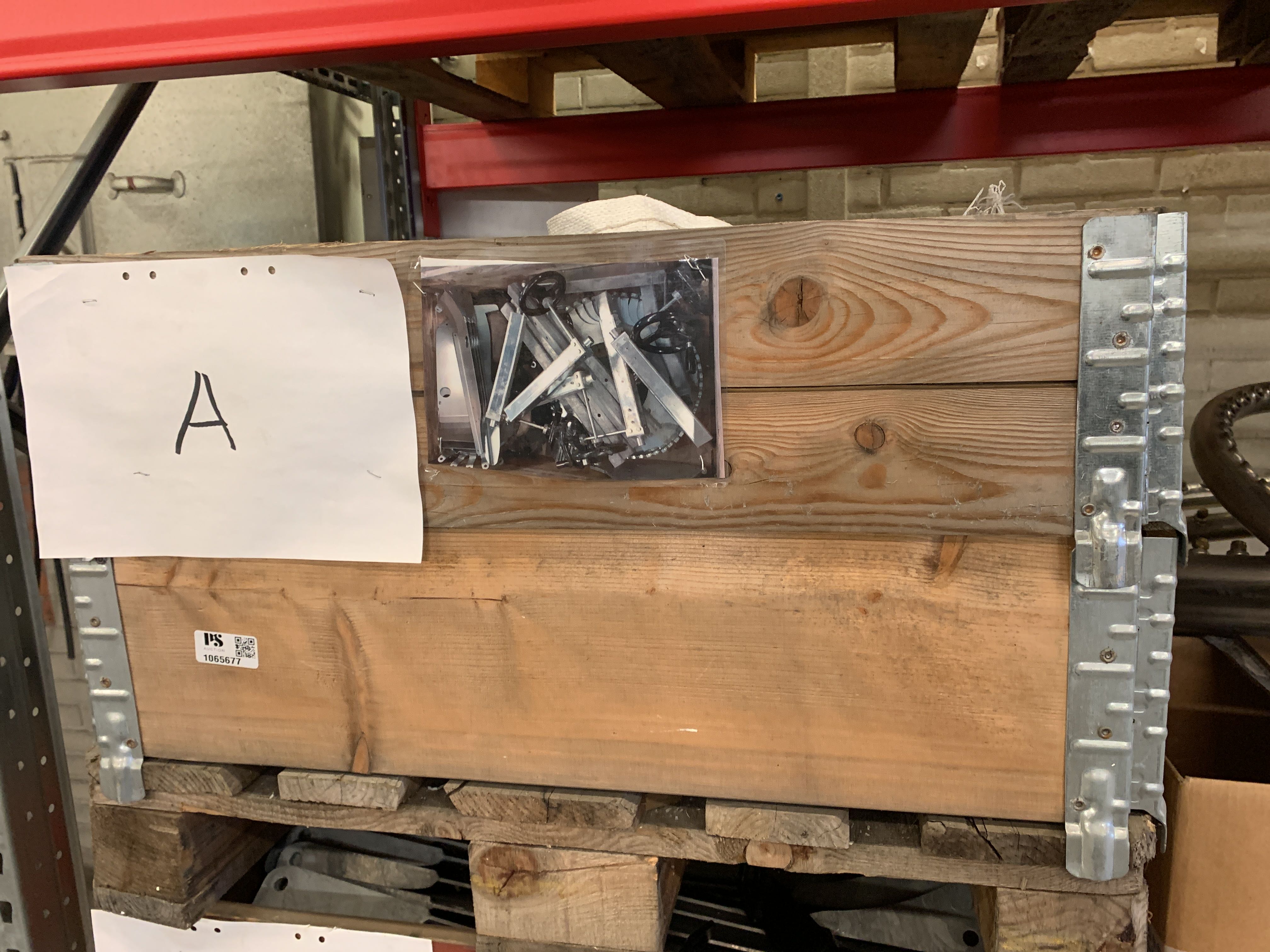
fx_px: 954
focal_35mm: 26
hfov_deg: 67.3
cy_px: 476
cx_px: 635
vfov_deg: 53.1
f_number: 1.8
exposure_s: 1/60
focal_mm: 4.25
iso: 250
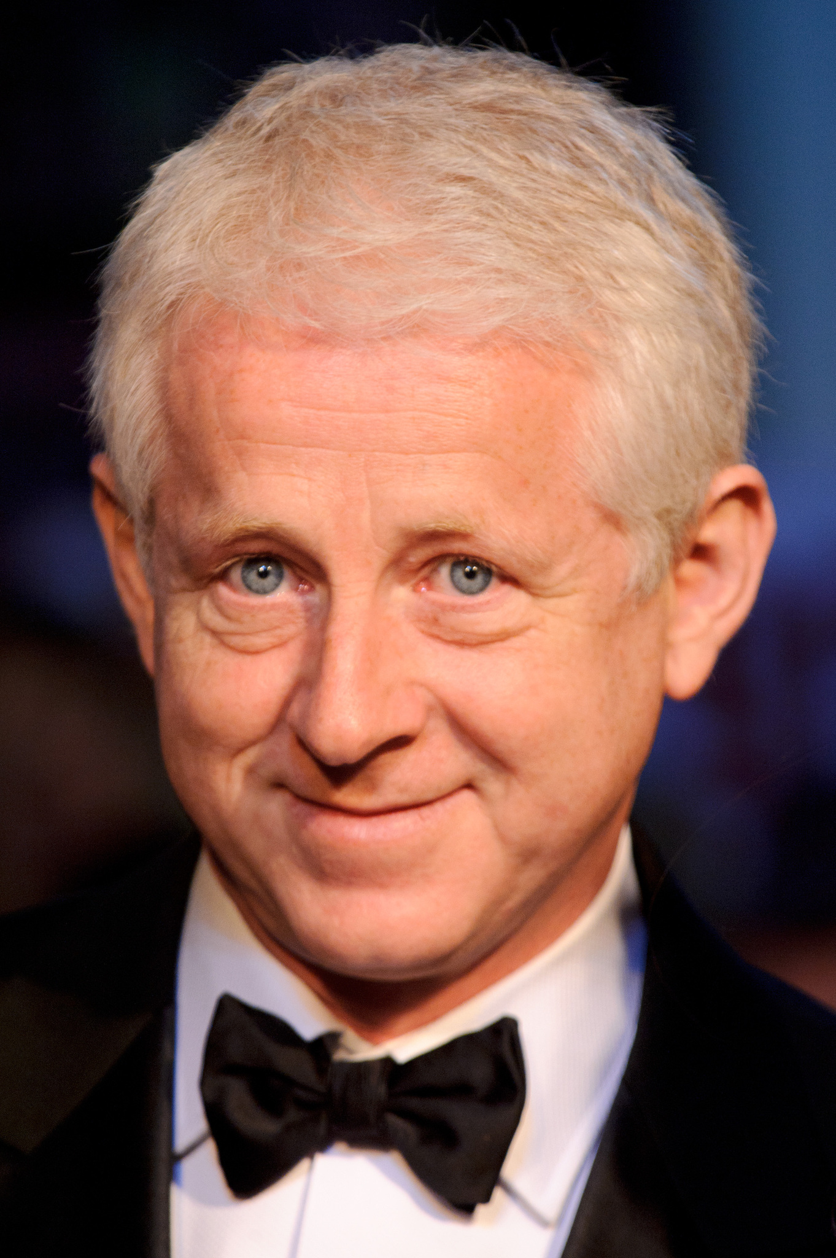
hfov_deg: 6.5
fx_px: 7327
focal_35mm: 210
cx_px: 418
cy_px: 629
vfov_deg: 9.8
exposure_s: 1/250
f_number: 6.3
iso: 2000
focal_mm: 210
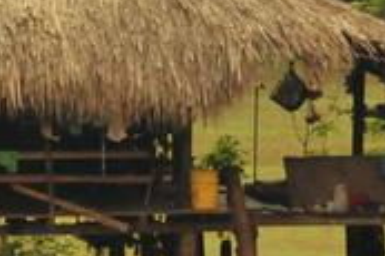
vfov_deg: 3.5
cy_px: -23
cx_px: -111
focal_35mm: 388
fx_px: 4145
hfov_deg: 5.3
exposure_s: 1/1250
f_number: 4.8
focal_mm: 56
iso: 800
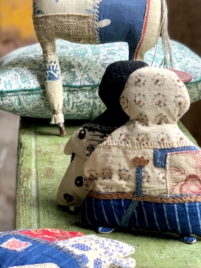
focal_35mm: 85
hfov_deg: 17.4
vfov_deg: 22.9
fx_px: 658
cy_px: 85
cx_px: 88
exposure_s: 1/60
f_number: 2.4
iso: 250
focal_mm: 6
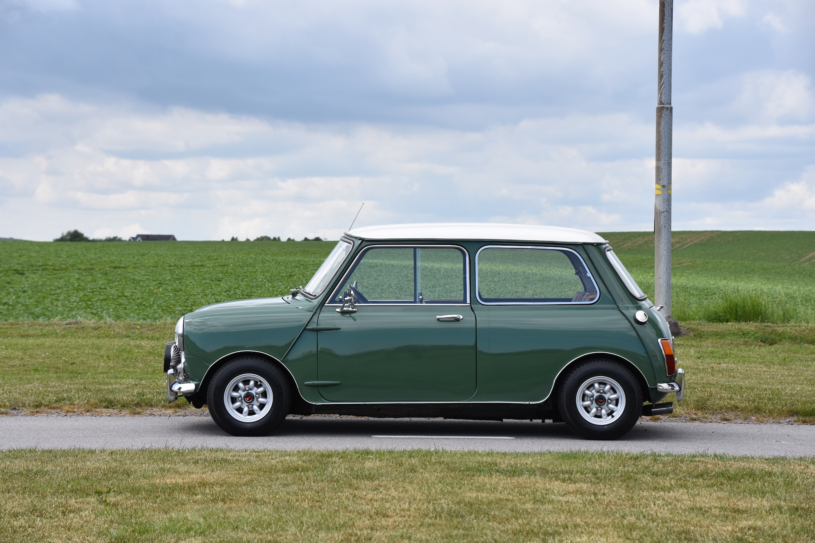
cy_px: 272
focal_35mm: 112
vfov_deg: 12.2
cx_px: 408
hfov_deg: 18.2
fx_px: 2546
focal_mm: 75
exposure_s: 1/500
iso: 250
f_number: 8
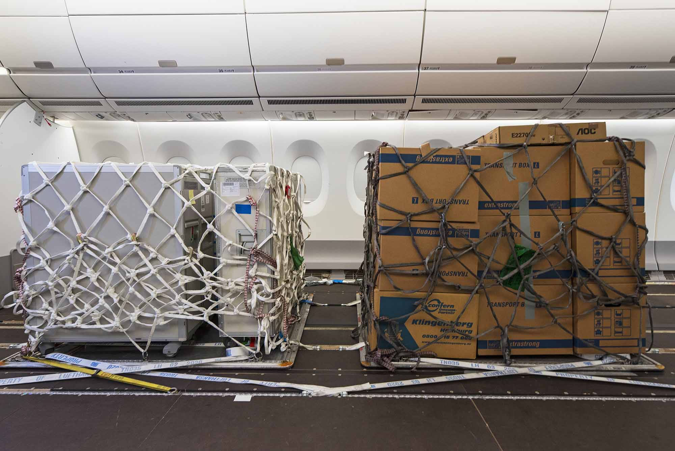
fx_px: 450
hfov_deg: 73.7
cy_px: 226
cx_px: 338
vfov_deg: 53.2
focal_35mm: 24
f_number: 8
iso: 1600
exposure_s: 1/20
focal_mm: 24
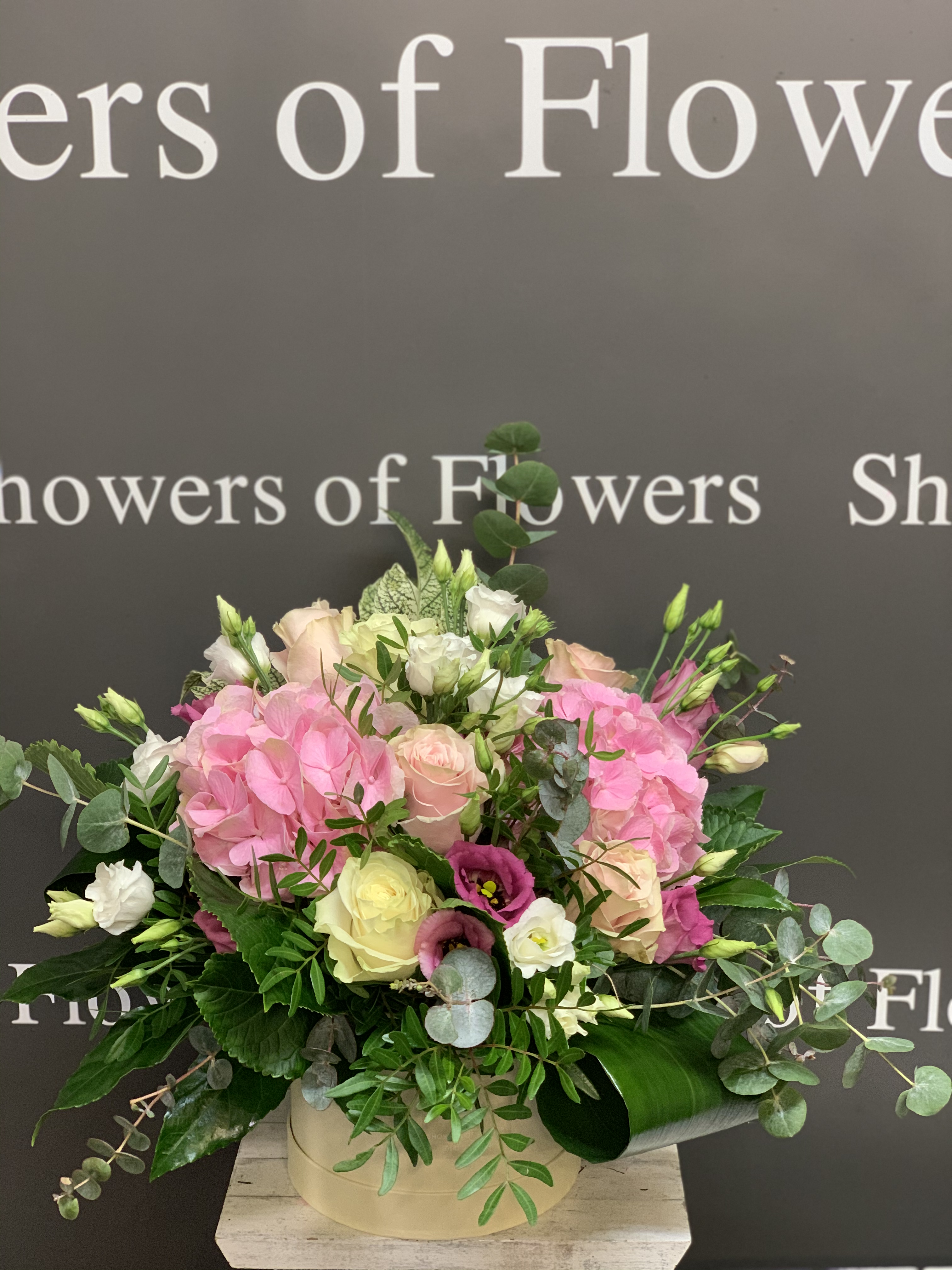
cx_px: 476
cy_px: 635
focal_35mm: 52
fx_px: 1907
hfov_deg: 28.0
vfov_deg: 36.8
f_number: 2.4
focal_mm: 6
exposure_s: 1/50
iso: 160
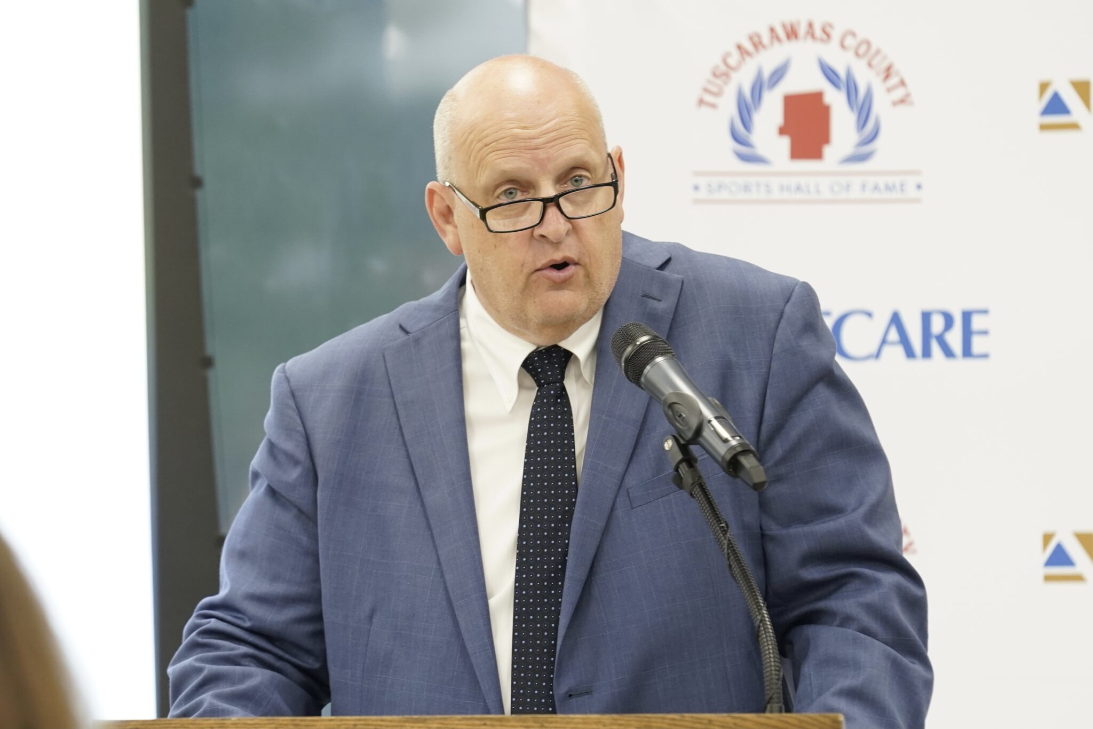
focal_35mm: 198
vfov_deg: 6.9
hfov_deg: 10.4
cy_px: 364
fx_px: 6011
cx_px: 546
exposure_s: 1/125
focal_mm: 198
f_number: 5
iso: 2000
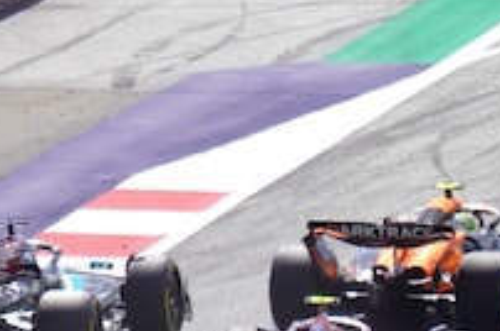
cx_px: 94
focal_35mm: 2143
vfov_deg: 0.6
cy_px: -272
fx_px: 29716
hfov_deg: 1.0
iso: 100
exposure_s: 1/800
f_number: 5.6
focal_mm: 288
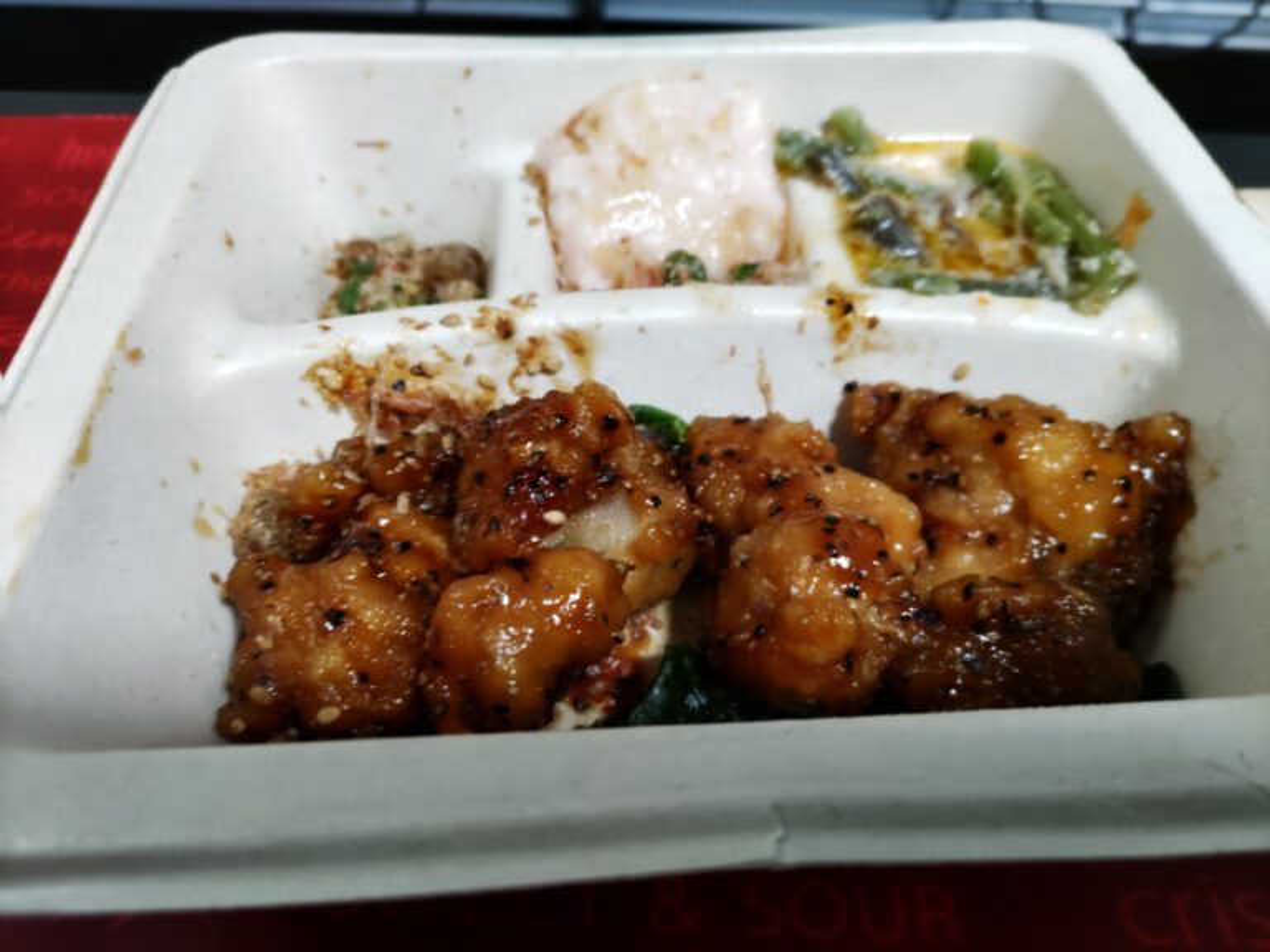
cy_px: 476
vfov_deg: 53.1
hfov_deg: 67.3
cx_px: 635
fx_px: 954
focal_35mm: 26
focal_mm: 4.8
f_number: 1.79
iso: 581
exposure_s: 1/50
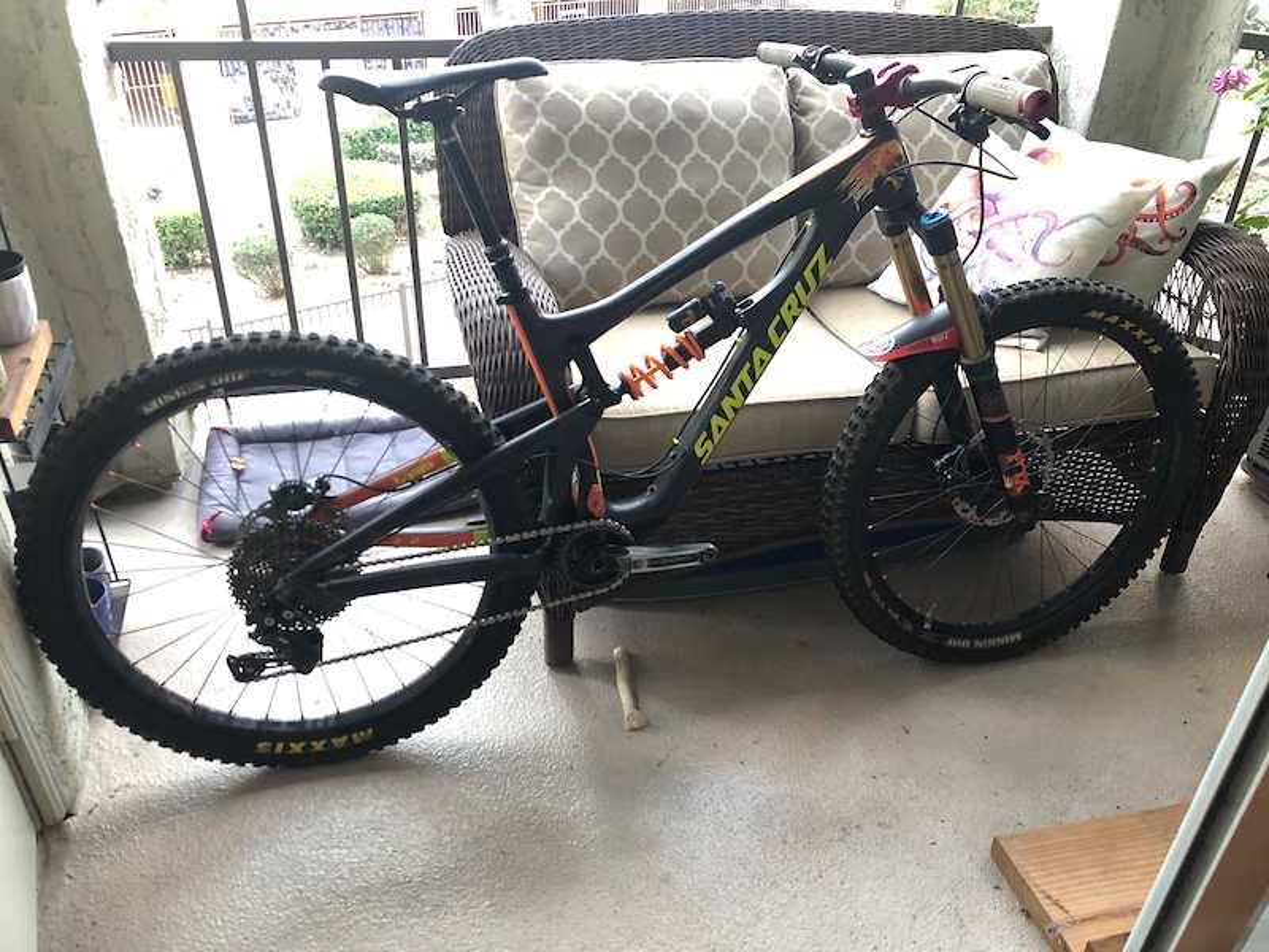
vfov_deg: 49.7
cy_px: 476
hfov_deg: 63.4
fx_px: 1026
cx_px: 634
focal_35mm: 28
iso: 80
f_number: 1.8
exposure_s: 1/15
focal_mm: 4
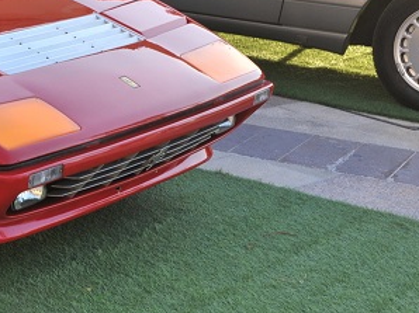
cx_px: -135
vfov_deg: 15.9
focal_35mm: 93
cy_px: 139
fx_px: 1125
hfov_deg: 19.4
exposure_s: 1/200
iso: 400
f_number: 8
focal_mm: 36
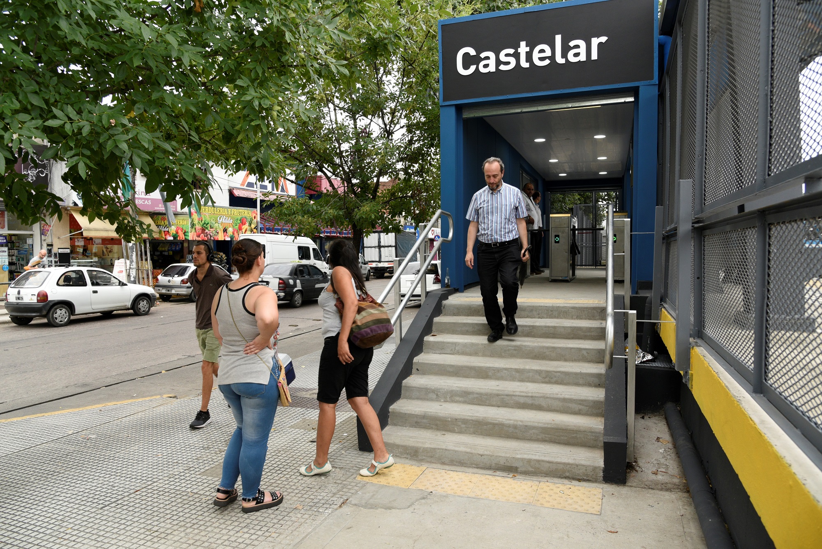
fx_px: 548
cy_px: 274
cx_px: 411
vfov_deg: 53.2
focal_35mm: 24
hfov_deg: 73.7
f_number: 6.3
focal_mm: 24
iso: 640
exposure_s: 1/160
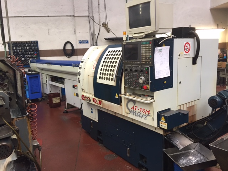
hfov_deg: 61.7
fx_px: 191
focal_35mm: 29
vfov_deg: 48.2
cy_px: 86
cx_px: 114
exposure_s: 1/33
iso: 160
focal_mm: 4.15
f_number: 2.2
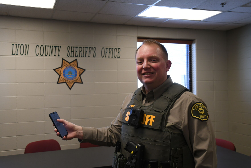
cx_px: 126
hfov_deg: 49.6
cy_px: 84
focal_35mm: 39
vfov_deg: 34.2
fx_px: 272
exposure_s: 1/250
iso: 1100
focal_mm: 26
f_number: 4.5
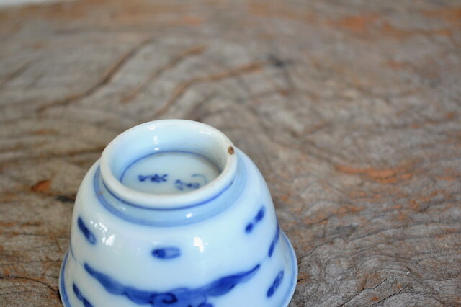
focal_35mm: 72
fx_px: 921
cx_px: 230
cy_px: 154
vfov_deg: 18.9
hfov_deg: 28.1
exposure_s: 1/15
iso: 800
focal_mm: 48
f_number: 5.6
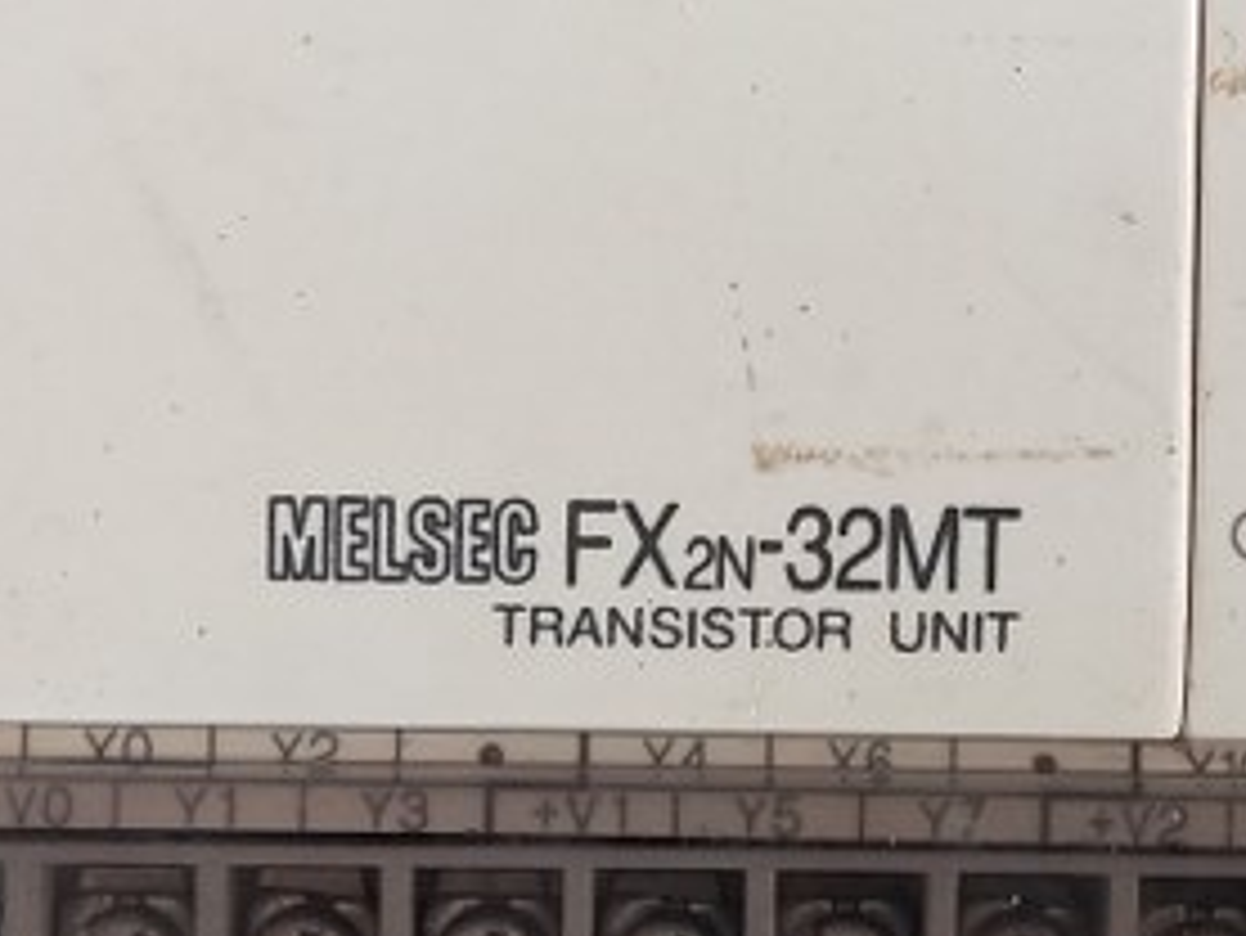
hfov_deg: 23.0
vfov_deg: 17.4
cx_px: 751
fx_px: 3061
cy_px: 428
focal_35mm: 85
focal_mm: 3.99
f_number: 1.7
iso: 237
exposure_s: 1/50
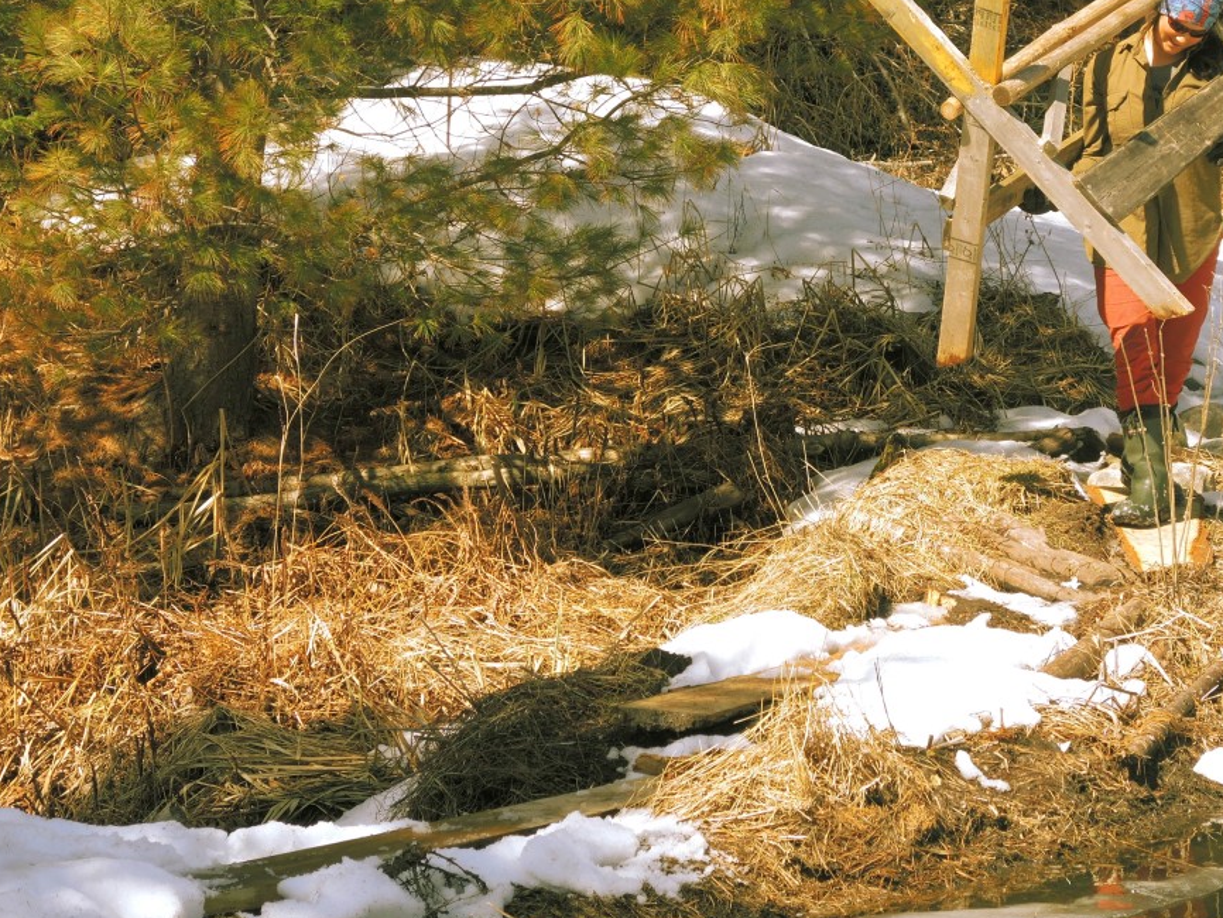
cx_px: 727
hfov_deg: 10.6
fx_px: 6609
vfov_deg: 7.9
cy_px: 305
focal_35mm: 187
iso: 80
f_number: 3.5
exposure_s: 1/400
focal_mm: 28.4
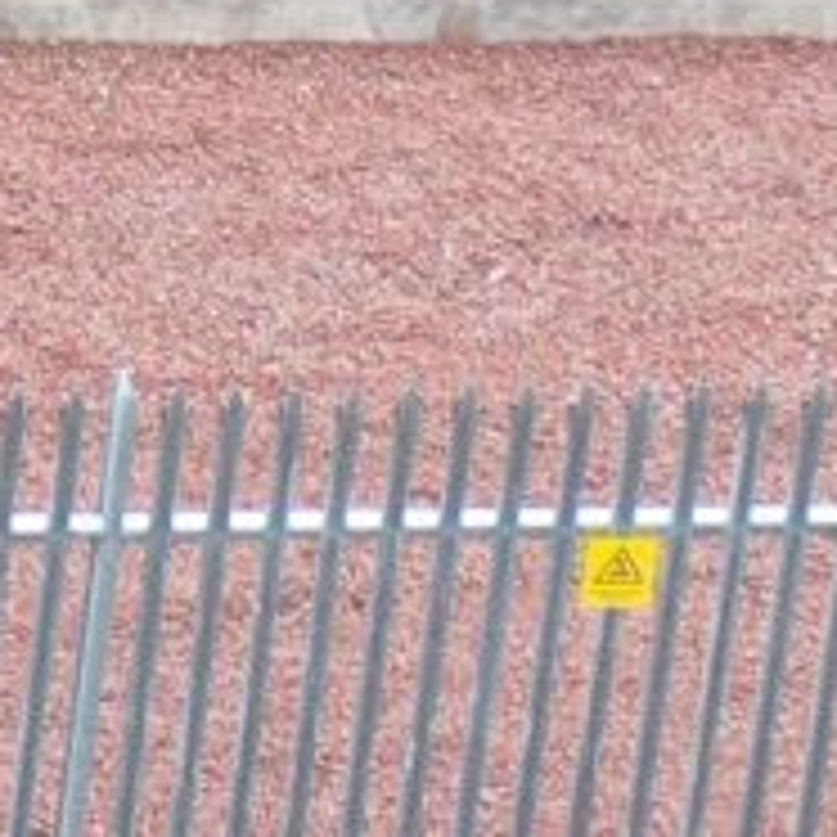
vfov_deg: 6.1
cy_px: -1708
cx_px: -1485
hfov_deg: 6.2
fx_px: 7167
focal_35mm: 262
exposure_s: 1/30
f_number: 3.2
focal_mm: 10.26
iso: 100
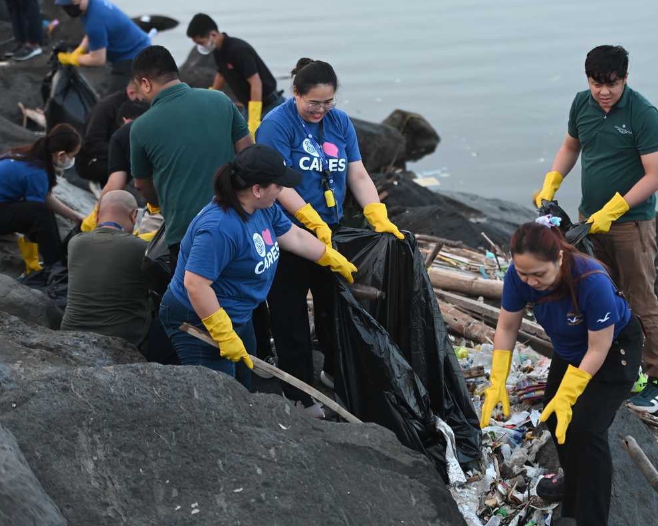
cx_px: 394
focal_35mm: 108
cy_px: 262
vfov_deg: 14.3
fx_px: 2103
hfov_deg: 17.8
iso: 2000
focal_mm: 95
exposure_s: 1/250
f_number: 2.8
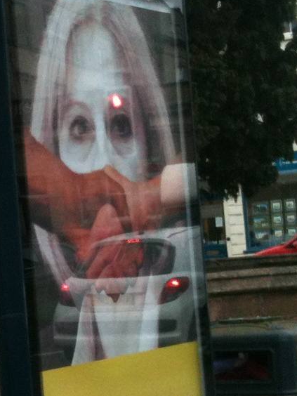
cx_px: -200
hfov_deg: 11.0
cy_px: 227
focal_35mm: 127
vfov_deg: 15.5
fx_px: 1453
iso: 100
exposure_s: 1/120
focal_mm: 3.85
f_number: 2.8
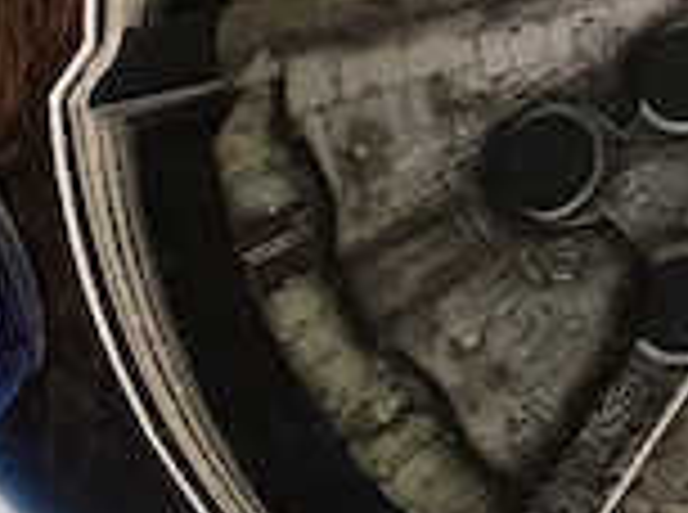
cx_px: 2033
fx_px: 4521
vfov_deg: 6.3
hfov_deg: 7.6
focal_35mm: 228
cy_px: -504
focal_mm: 4.15
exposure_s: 1/30
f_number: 2.2
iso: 32
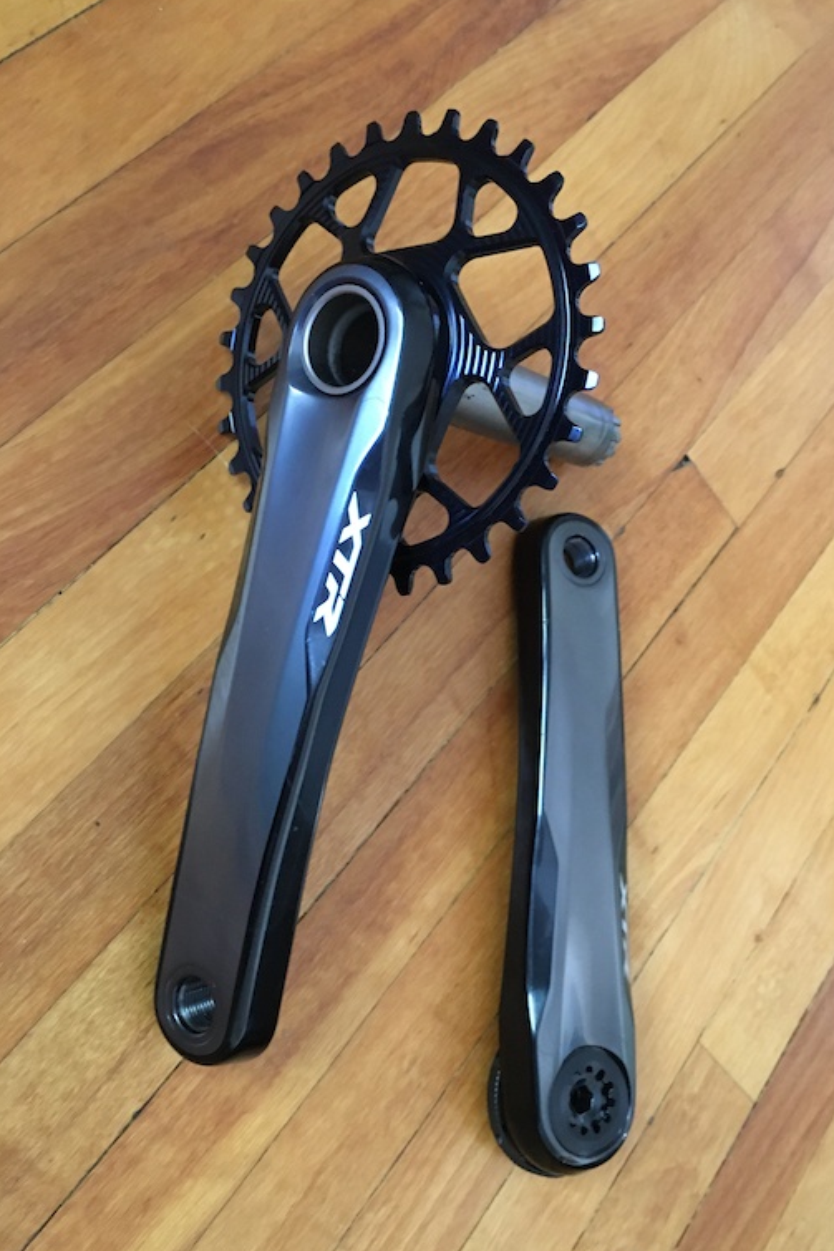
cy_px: 659
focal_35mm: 32
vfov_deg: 58.7
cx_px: 487
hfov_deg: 41.0
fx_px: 1111
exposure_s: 1/15
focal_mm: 4.15
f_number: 2.2
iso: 400
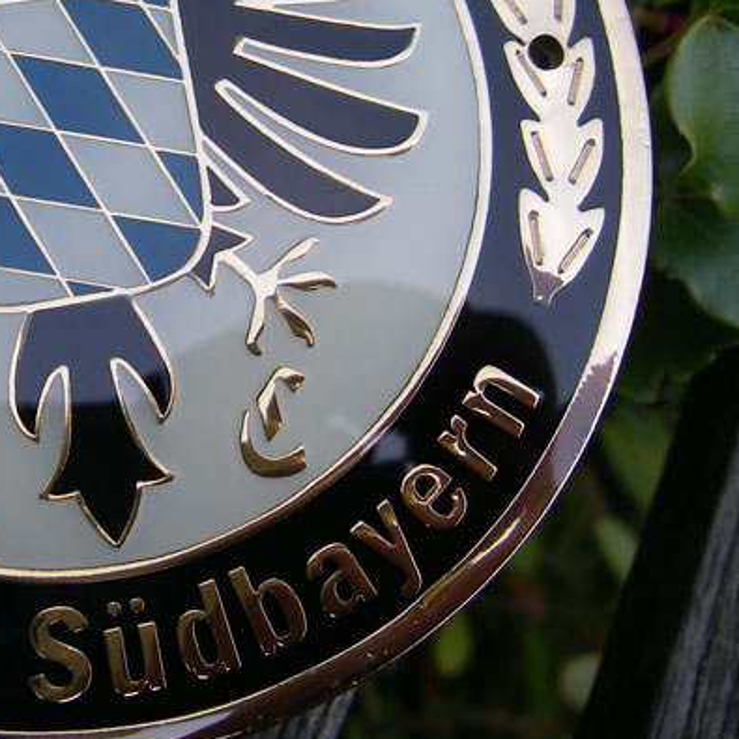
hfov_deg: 24.4
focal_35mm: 68
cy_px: 247
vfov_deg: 25.2
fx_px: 1642
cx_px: 36
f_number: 3.3
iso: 64
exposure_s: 1/125
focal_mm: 6.3
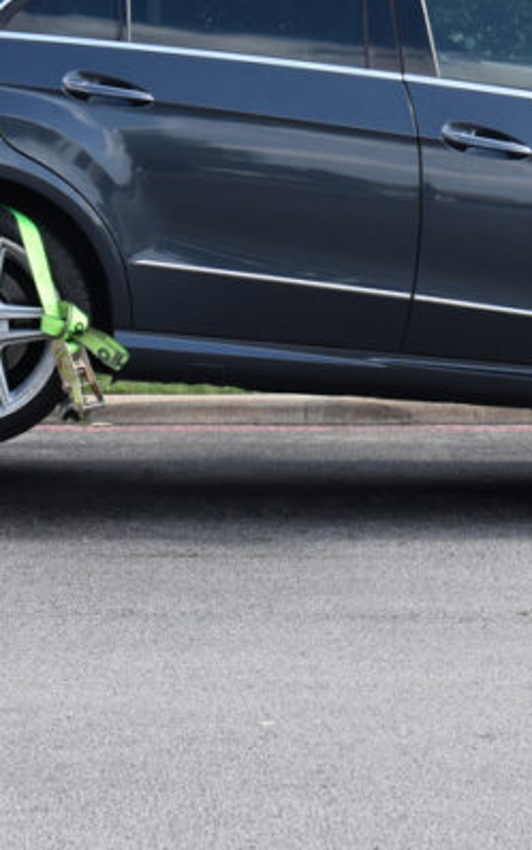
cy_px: 161
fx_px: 5014
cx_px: 359
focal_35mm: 216
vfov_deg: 9.7
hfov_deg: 6.1
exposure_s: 1/250
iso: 200
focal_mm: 55
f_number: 5.6
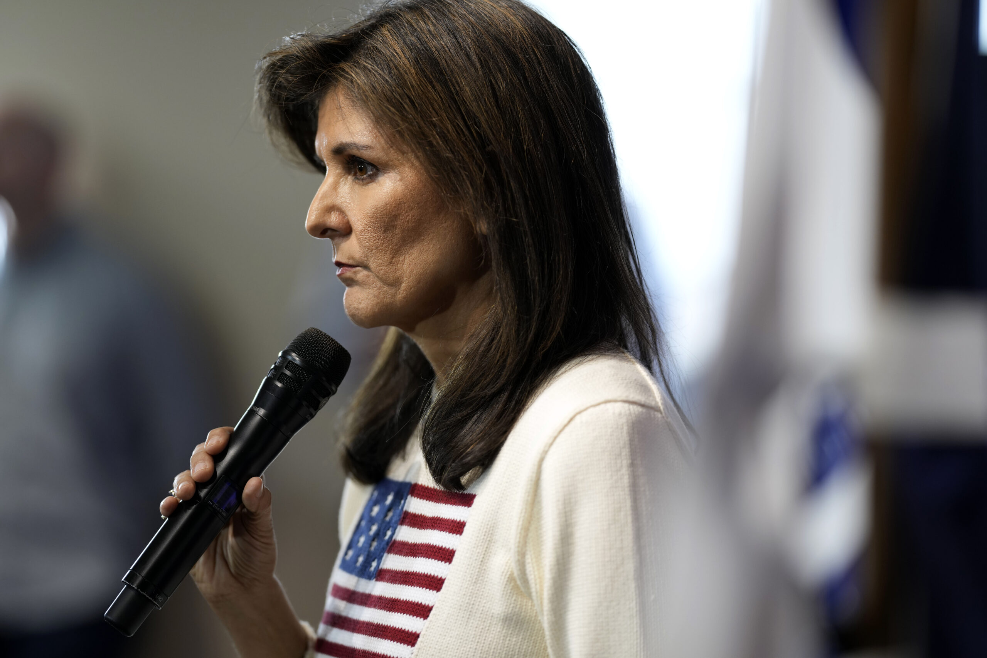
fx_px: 3701
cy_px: 329
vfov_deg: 10.2
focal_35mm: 135
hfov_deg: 15.2
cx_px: 494
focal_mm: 135
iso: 500
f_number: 1.8
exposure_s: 1/500
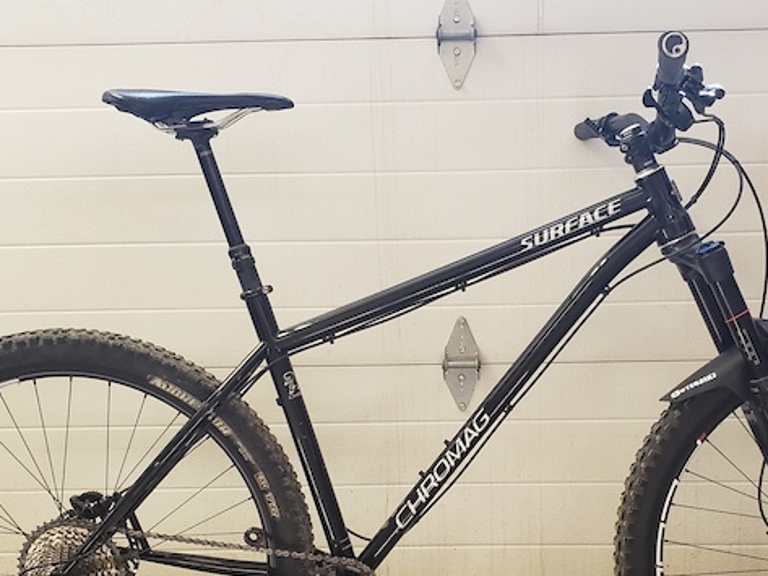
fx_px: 976
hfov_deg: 42.7
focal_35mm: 44
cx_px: 463
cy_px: 393
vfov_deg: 32.6
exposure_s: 1/60
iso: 250
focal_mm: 4.3
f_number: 2.4
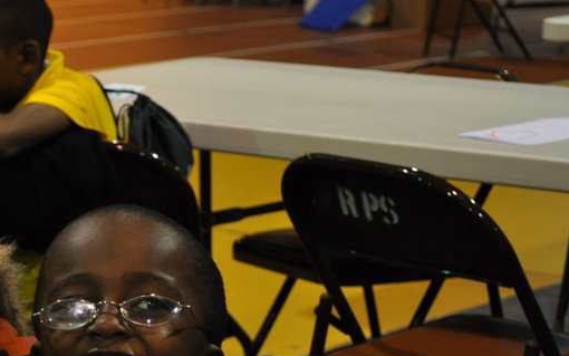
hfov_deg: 15.4
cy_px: 345
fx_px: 2094
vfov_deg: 9.7
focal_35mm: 135
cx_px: 106
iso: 800
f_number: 5.3
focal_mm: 44
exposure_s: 1/50
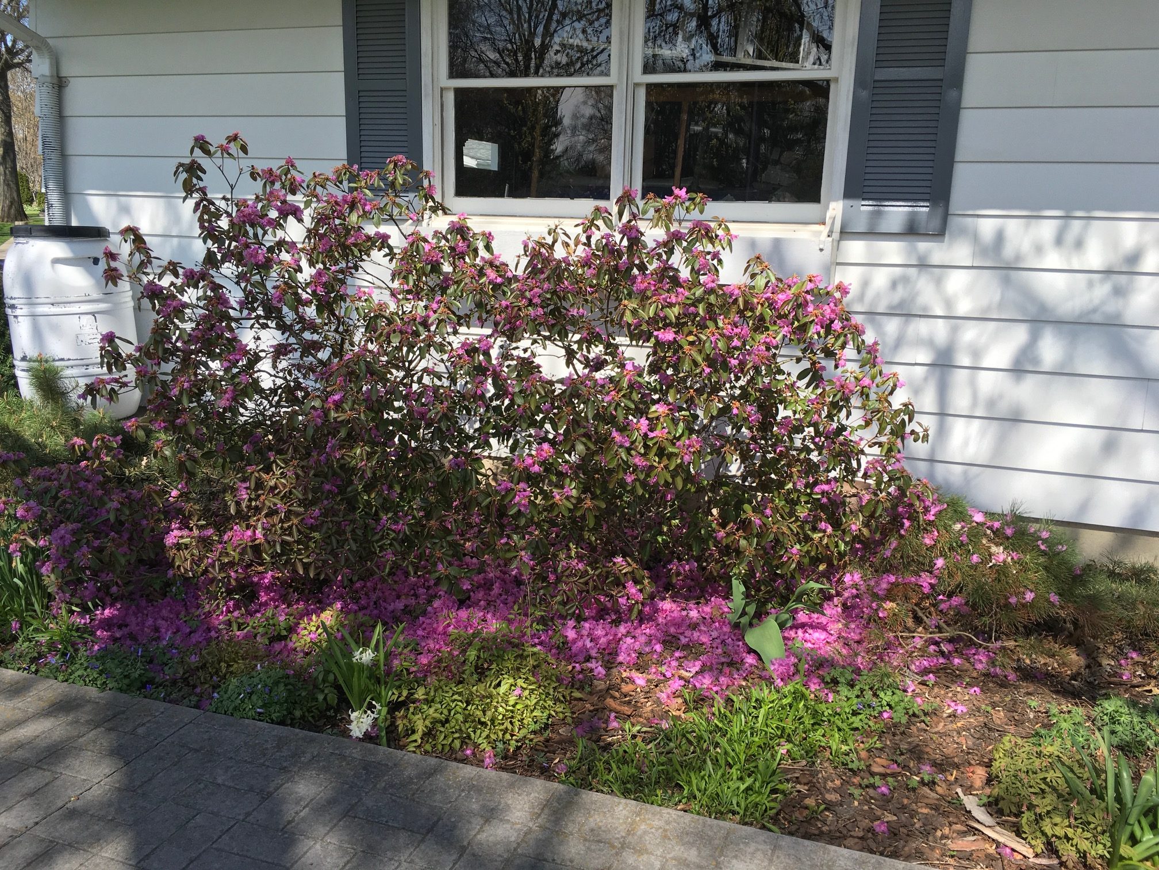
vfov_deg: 48.2
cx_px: 580
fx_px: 971
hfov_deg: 61.7
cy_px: 435
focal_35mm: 29
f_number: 2.2
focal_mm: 4.15
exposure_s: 1/785
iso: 25
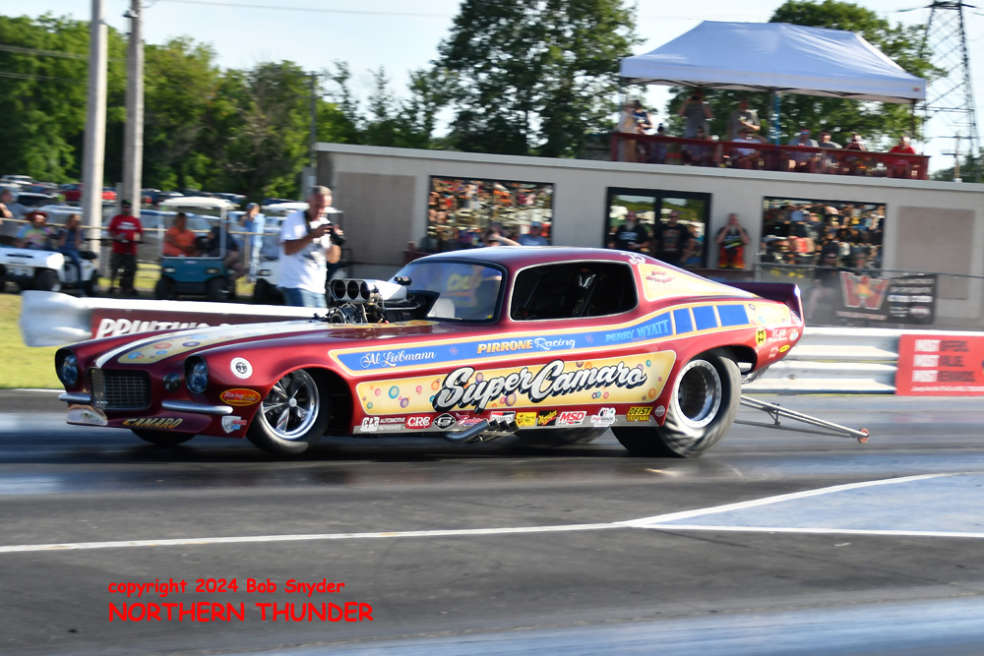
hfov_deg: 30.5
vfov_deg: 20.6
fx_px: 1804
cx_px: 492
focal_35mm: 66
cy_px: 328
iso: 160
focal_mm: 44
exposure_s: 1/800
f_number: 4.5
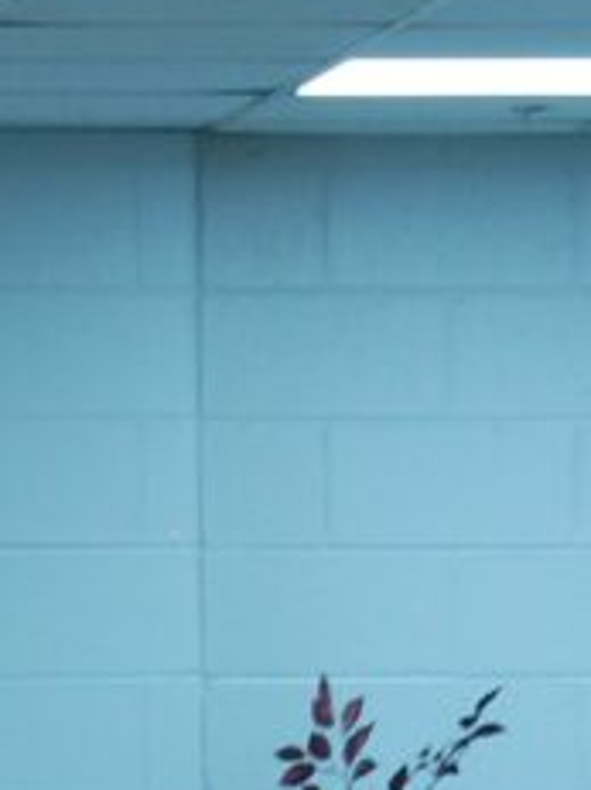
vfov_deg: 3.7
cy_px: 1647
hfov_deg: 2.8
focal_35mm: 527
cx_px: 273
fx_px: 12012
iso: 400
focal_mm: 55
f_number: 10
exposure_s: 1/8
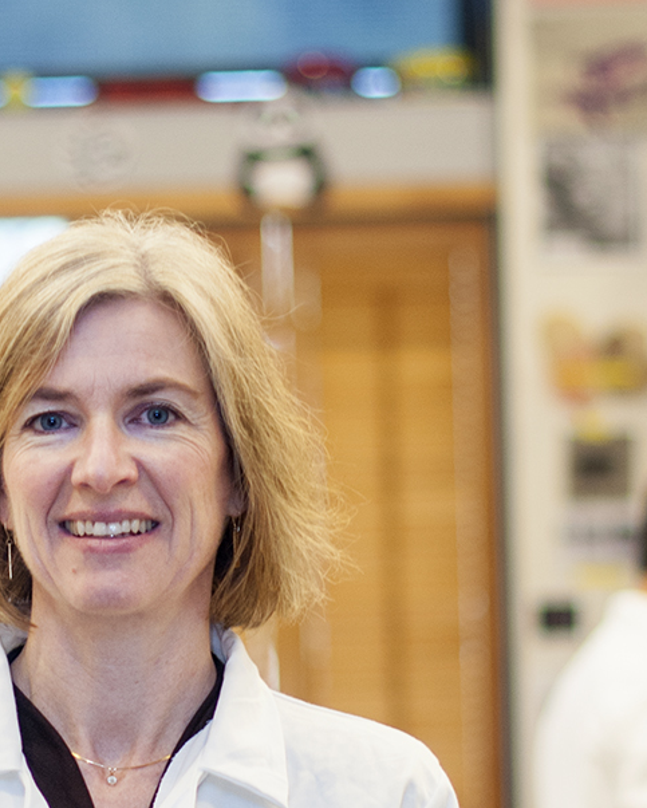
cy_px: 878
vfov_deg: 9.1
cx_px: 113
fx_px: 5023
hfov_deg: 7.4
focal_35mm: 210
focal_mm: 50
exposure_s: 1/125
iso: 200
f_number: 1.8
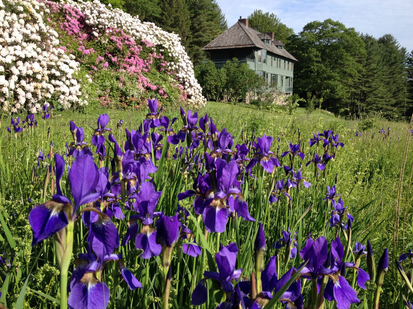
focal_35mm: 35
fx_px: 418
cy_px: 154
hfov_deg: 52.6
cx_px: 206
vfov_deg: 40.7
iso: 50
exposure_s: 1/1022
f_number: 2.4
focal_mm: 4.28
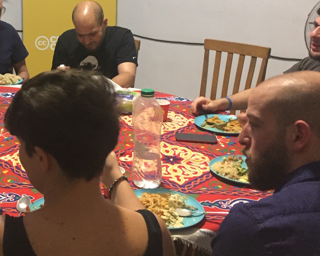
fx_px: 530
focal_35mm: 56
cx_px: 42
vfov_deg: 26.7
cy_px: 59
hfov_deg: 32.2
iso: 500
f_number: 2.2
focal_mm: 4.15
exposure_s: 1/17
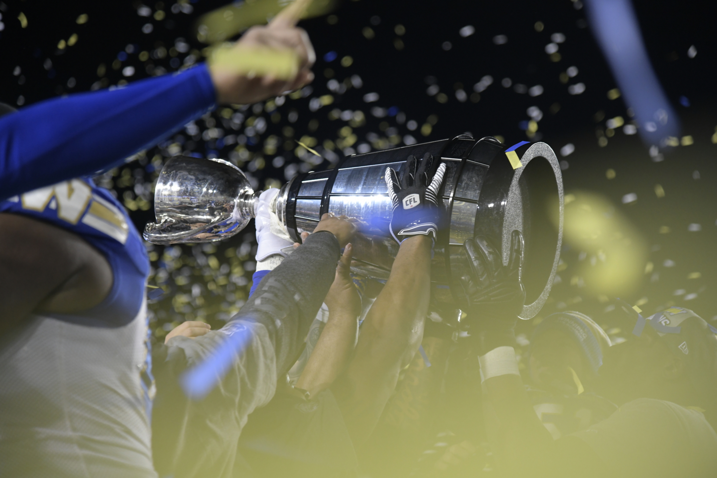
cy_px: 239
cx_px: 358
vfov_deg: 11.4
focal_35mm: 120
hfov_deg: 17.1
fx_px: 2390
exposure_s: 1/500
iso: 2500
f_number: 4
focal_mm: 120
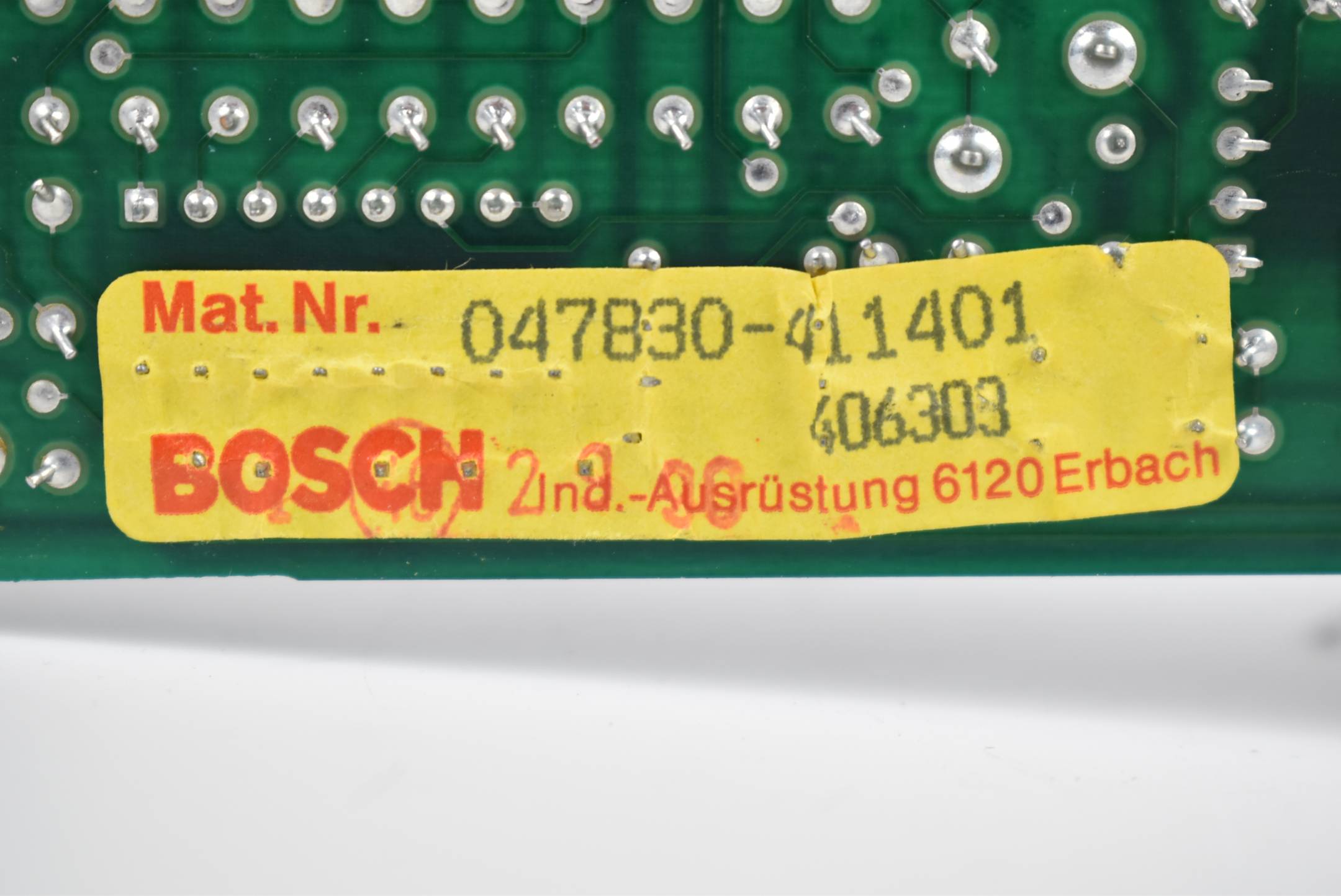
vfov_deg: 16.6
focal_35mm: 82
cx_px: 670
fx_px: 3076
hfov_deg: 24.6
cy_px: 448
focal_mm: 55
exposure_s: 1/100
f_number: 5.6
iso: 560
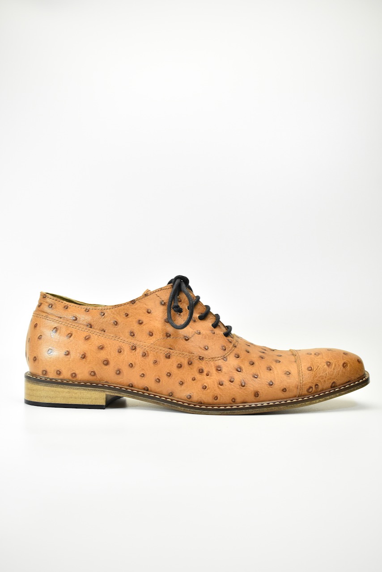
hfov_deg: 36.9
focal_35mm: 36
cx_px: 191
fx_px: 573
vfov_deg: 53.1
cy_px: 286
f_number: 5.6
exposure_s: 1/800
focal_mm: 24
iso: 1600
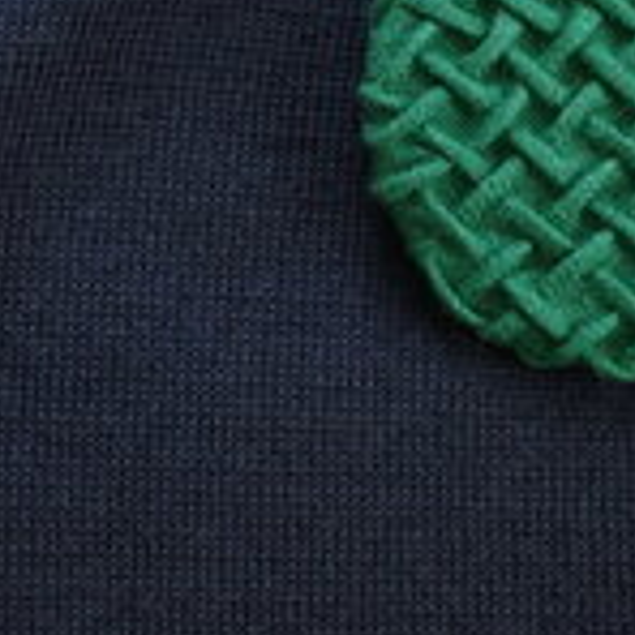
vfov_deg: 16.1
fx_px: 2138
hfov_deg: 16.8
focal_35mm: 103
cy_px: -180
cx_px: 172
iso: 500
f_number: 2.8
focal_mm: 18.3
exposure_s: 1/30
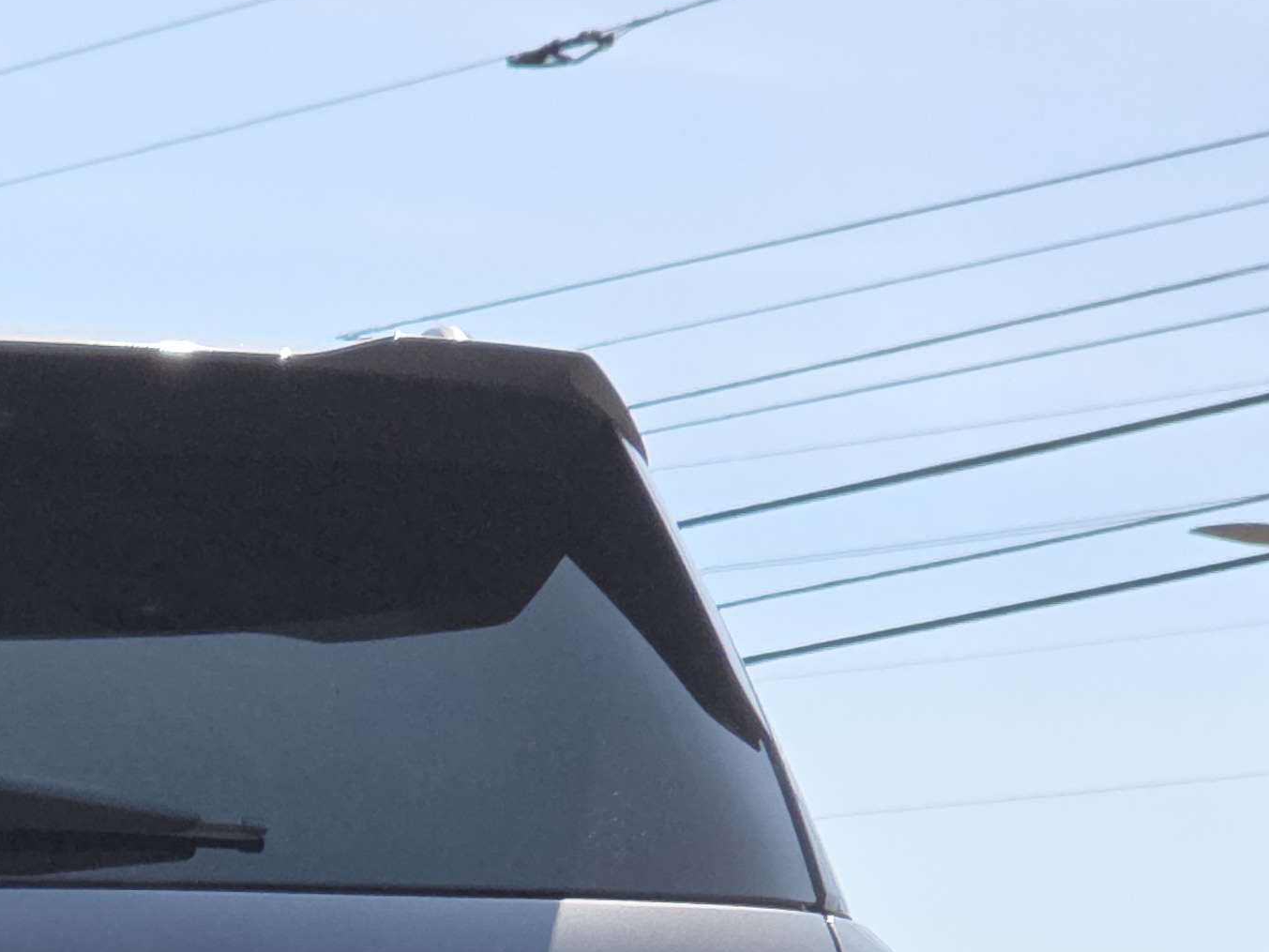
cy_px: 1318
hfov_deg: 9.5
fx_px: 7479
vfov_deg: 7.2
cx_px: -380
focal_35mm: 204
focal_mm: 7
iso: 25
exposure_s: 1/1073
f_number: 2.4
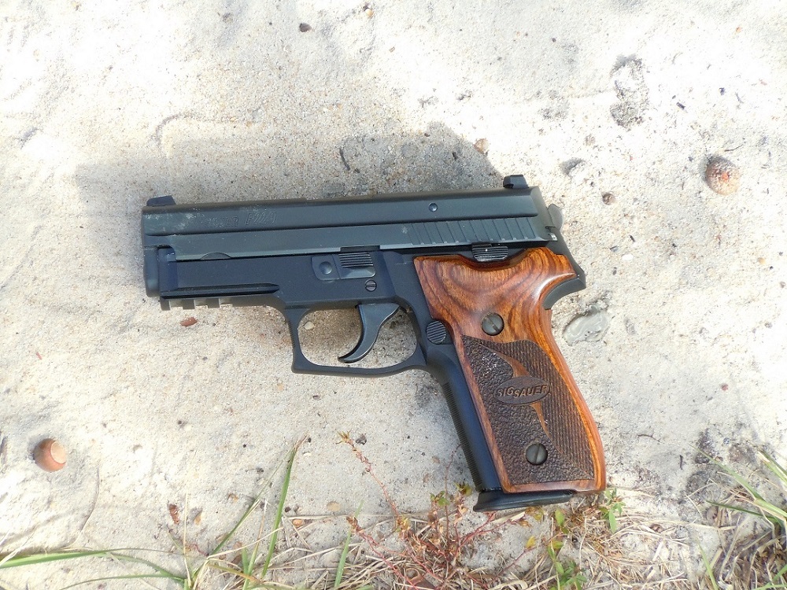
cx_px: 394
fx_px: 3774
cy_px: 295
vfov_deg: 8.9
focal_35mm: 166
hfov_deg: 11.9
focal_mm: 29.8
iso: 320
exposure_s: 1/160
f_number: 5.5
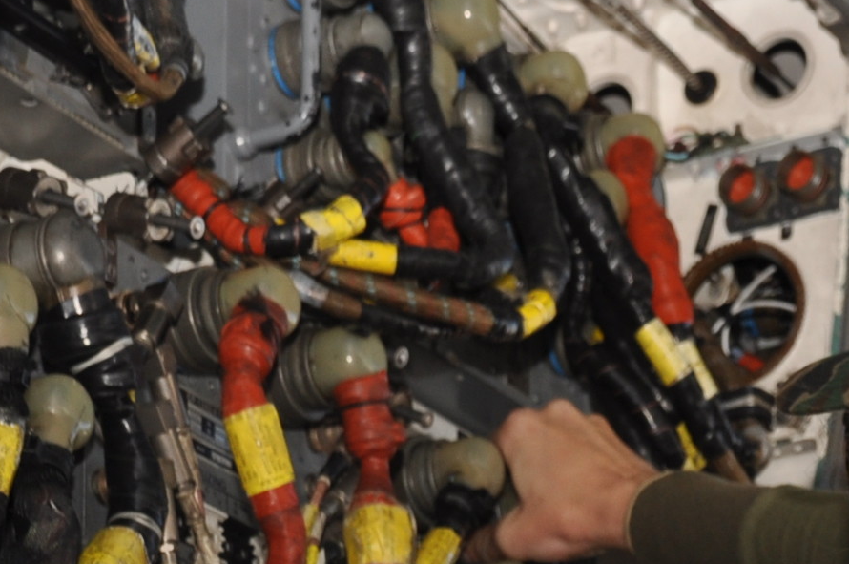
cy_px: 768
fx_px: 4471
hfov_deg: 10.8
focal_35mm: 190
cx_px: 820
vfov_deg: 7.1
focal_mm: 35
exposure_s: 1/200
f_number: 7.1
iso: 200
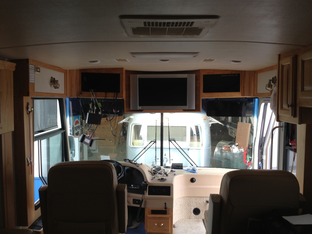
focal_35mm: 35
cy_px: 117
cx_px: 156
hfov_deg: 52.6
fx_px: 315
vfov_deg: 40.7
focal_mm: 4.28
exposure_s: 1/60
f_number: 2.4
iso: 50
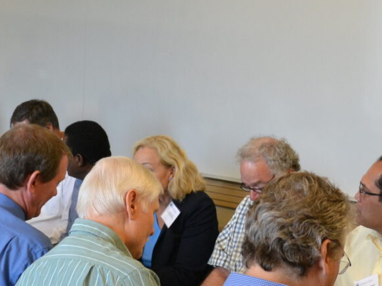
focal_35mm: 92
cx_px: 258
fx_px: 1015
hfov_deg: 21.2
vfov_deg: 16.0
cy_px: 195
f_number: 4
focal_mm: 18
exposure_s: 1/60
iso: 720
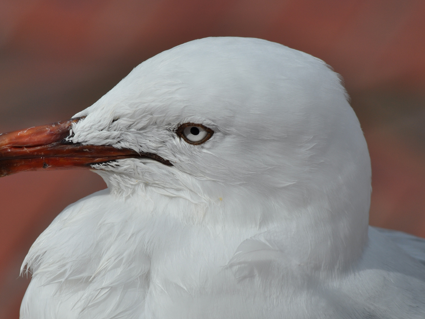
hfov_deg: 5.3
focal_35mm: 373
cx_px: 163
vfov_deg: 4.0
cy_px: 159
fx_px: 4580
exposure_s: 1/800
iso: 200
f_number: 13
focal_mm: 200
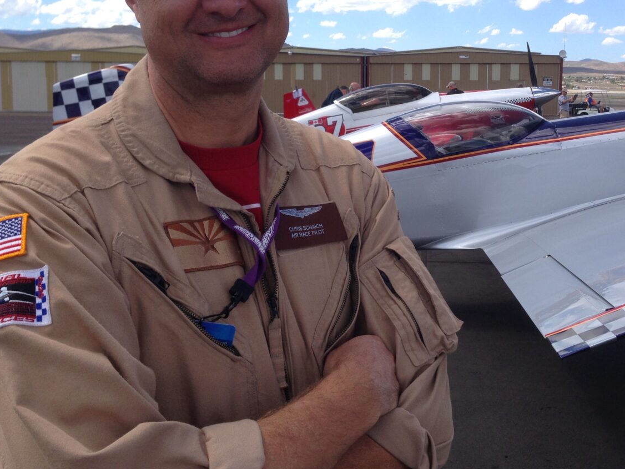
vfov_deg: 32.0
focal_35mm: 45
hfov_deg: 41.9
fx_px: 813
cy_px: 169
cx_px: 367
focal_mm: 4.12
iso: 50
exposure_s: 1/1106
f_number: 2.4
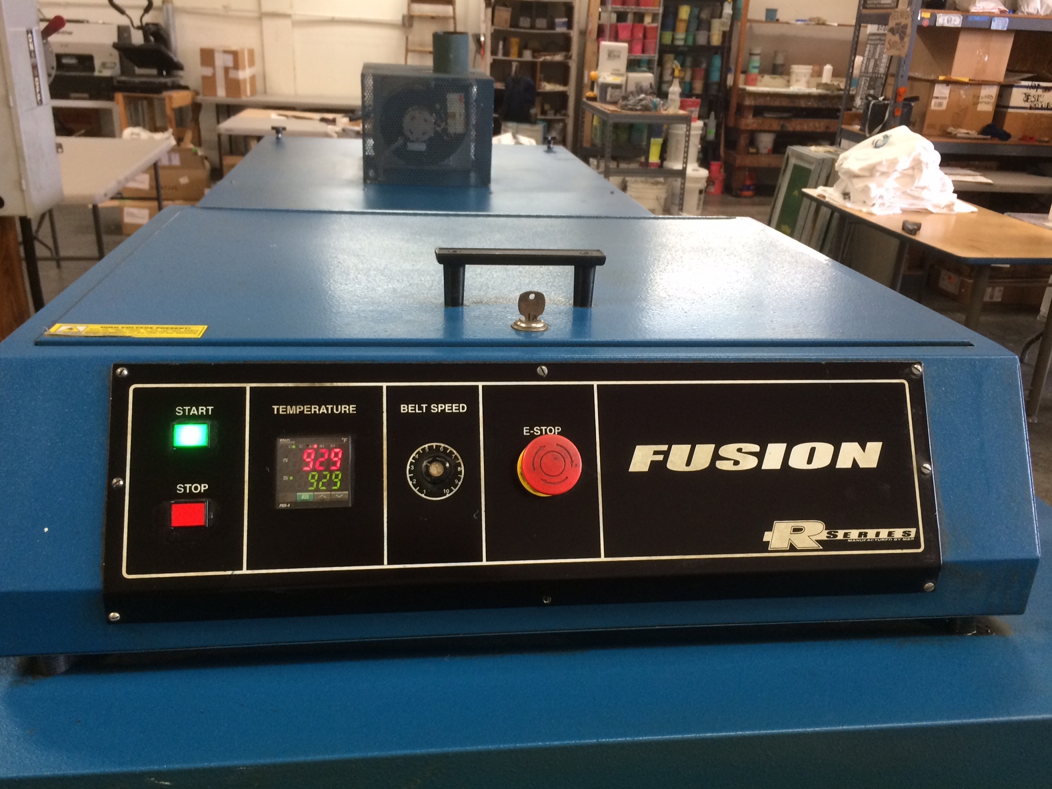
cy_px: 405
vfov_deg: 46.8
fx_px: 912
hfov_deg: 60.0
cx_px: 519
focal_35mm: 30
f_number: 2.2
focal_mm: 4.15
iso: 125
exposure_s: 1/30
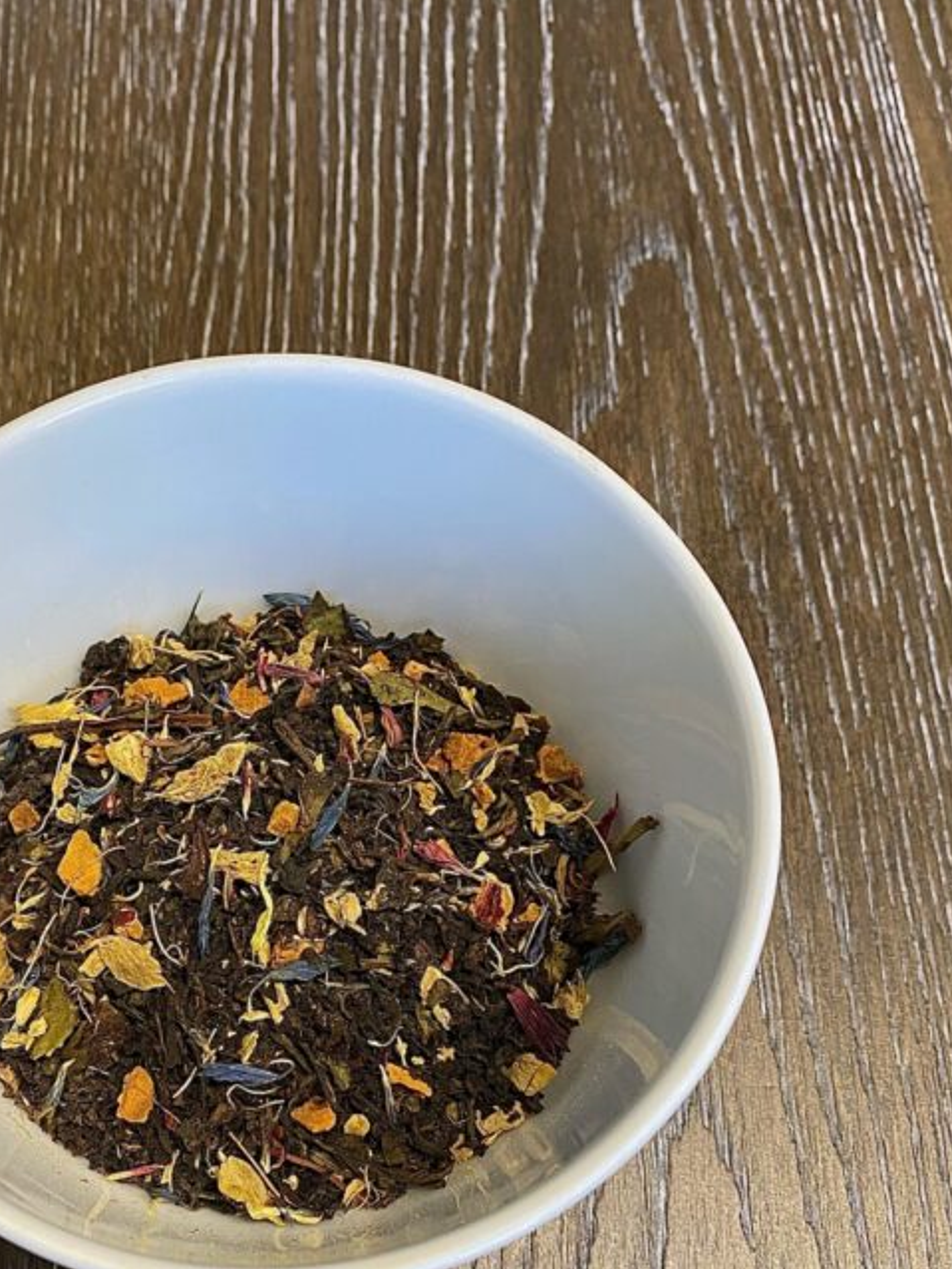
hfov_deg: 37.2
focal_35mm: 38
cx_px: 296
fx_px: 1392
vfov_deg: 48.5
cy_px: 799
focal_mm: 4.25
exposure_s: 1/60
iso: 250
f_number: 1.8
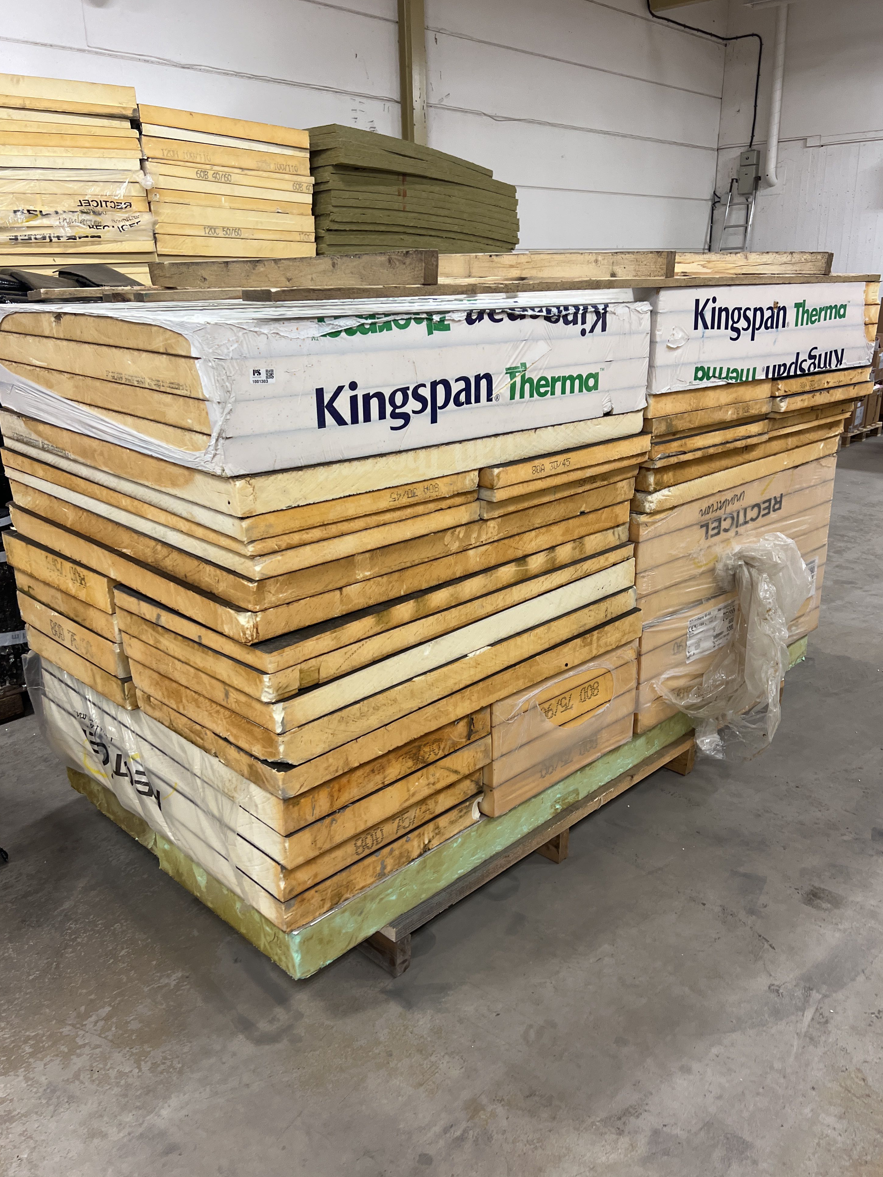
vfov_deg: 65.3
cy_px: 600
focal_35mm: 27
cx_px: 450
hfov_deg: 51.3
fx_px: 918
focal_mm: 5.7
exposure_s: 1/50
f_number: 1.5
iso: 160
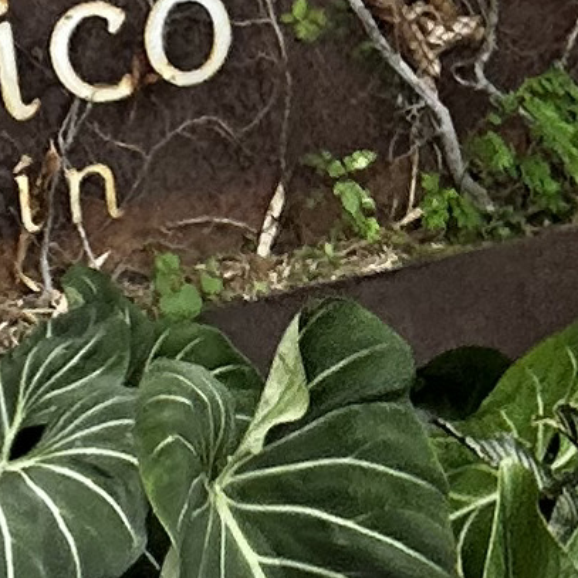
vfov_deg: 8.6
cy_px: 653
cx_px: -274
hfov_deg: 8.5
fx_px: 3797
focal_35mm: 201
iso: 25
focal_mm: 2.69
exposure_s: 1/193
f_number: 1.9
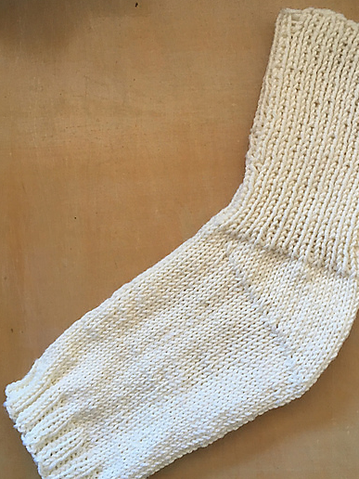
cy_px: 224
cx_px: 210
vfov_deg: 51.3
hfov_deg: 39.5
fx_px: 498
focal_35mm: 36
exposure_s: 1/30
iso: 80
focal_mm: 4.15
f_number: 2.2
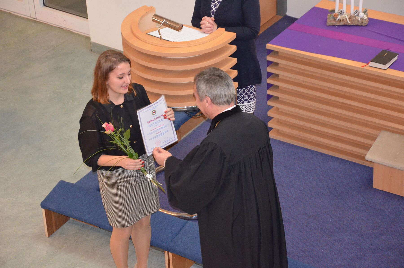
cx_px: 202
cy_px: 134
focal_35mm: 112
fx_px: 1260
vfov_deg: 12.1
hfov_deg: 18.2
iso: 3200
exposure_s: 1/60
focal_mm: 75
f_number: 5.3
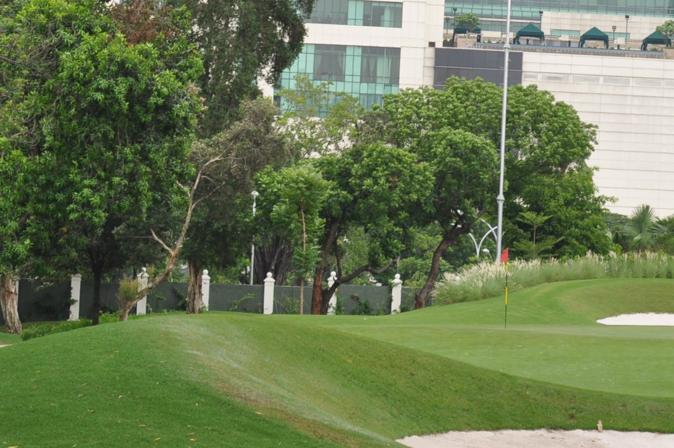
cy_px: 121
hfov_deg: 12.4
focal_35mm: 164
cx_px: 670
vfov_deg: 8.3
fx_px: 3067
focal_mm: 46
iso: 200
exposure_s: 1/125
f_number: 5.6
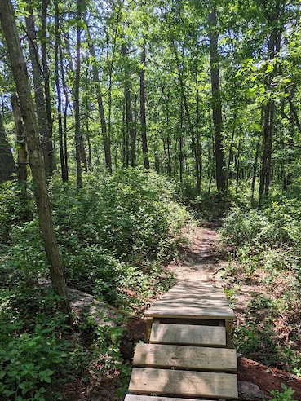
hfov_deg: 52.6
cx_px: 186
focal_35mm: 26
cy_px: 280
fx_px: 301
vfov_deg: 64.8
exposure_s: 1/485
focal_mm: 2.22
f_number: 2.2
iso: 34
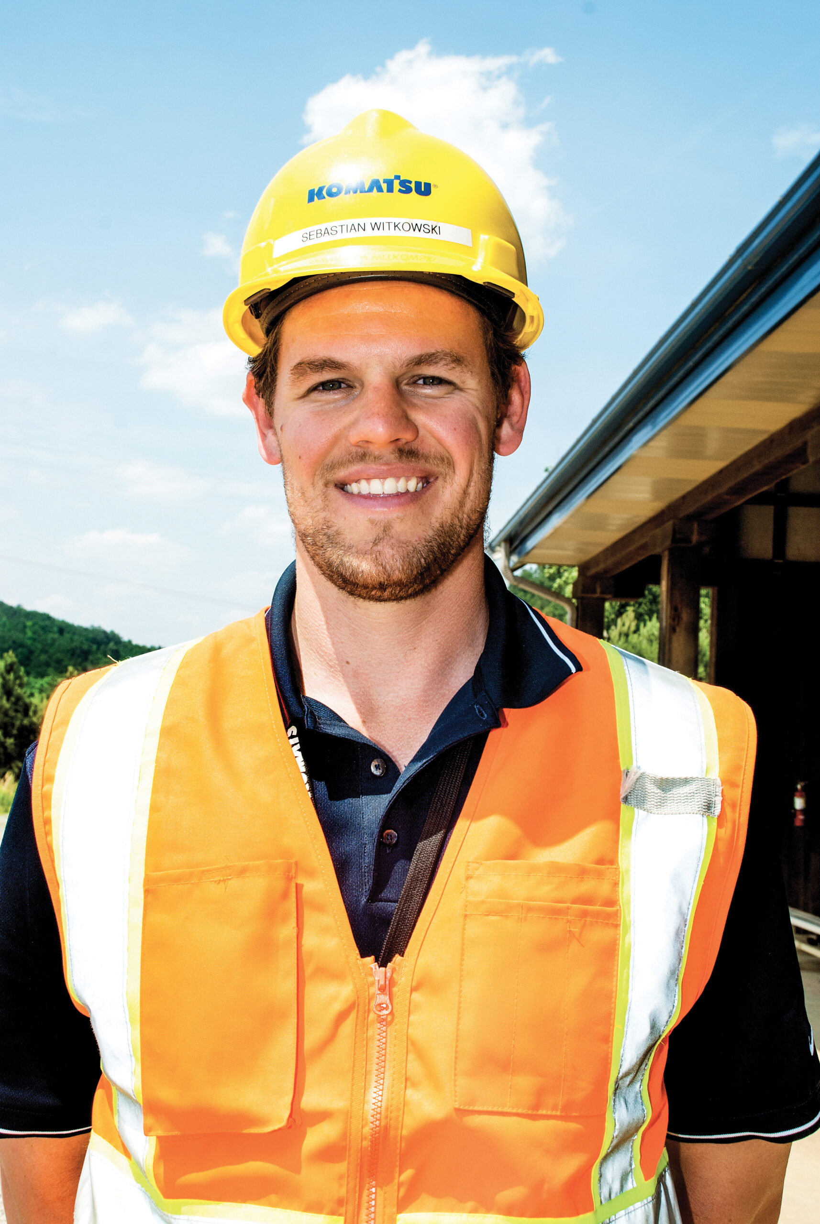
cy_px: 612
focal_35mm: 48
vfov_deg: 41.1
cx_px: 410
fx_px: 1635
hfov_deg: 28.2
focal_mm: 32
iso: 100
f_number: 10
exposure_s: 1/200
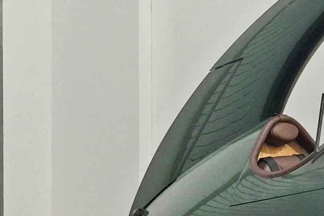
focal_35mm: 123
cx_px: 472
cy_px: 270
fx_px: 1107
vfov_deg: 10.9
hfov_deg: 15.5
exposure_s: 1/15
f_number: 2.2
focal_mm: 4.15
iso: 50
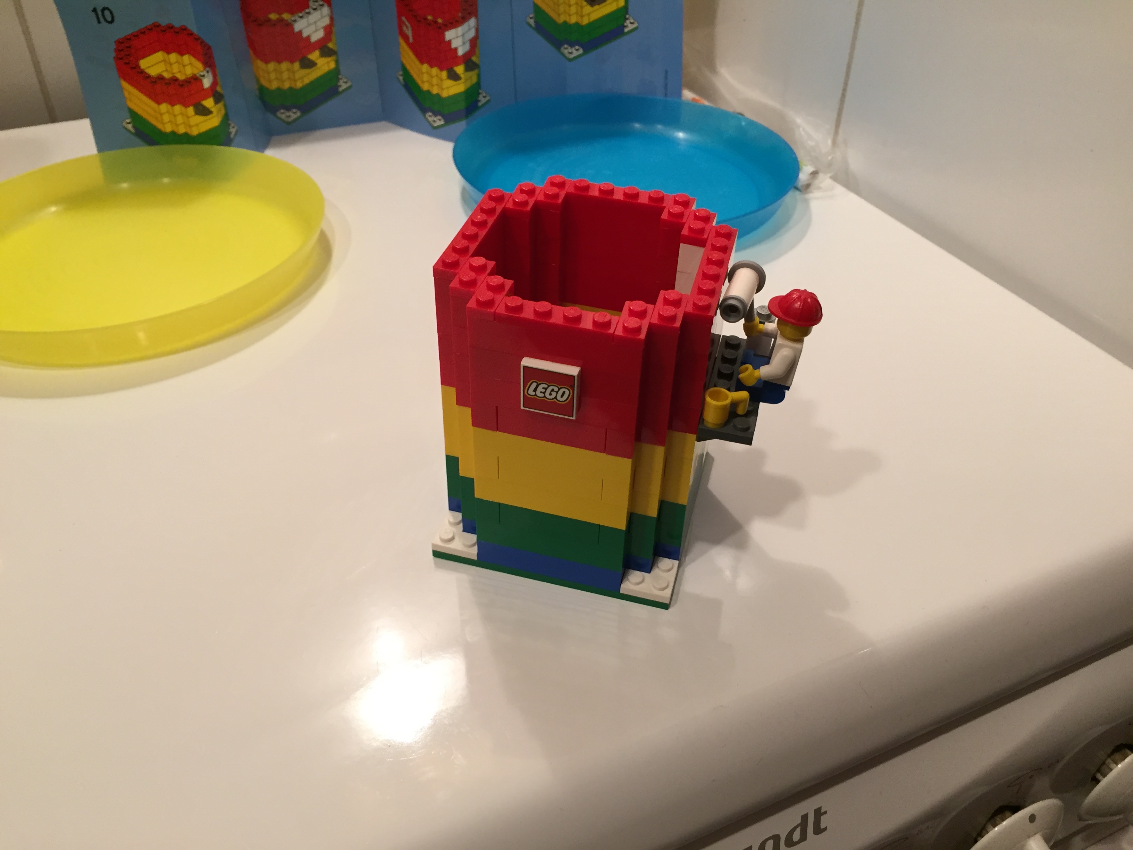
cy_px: 425
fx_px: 949
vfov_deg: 48.2
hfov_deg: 61.7
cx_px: 566
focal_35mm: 29
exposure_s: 1/33
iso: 160
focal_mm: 4.15
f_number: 2.2
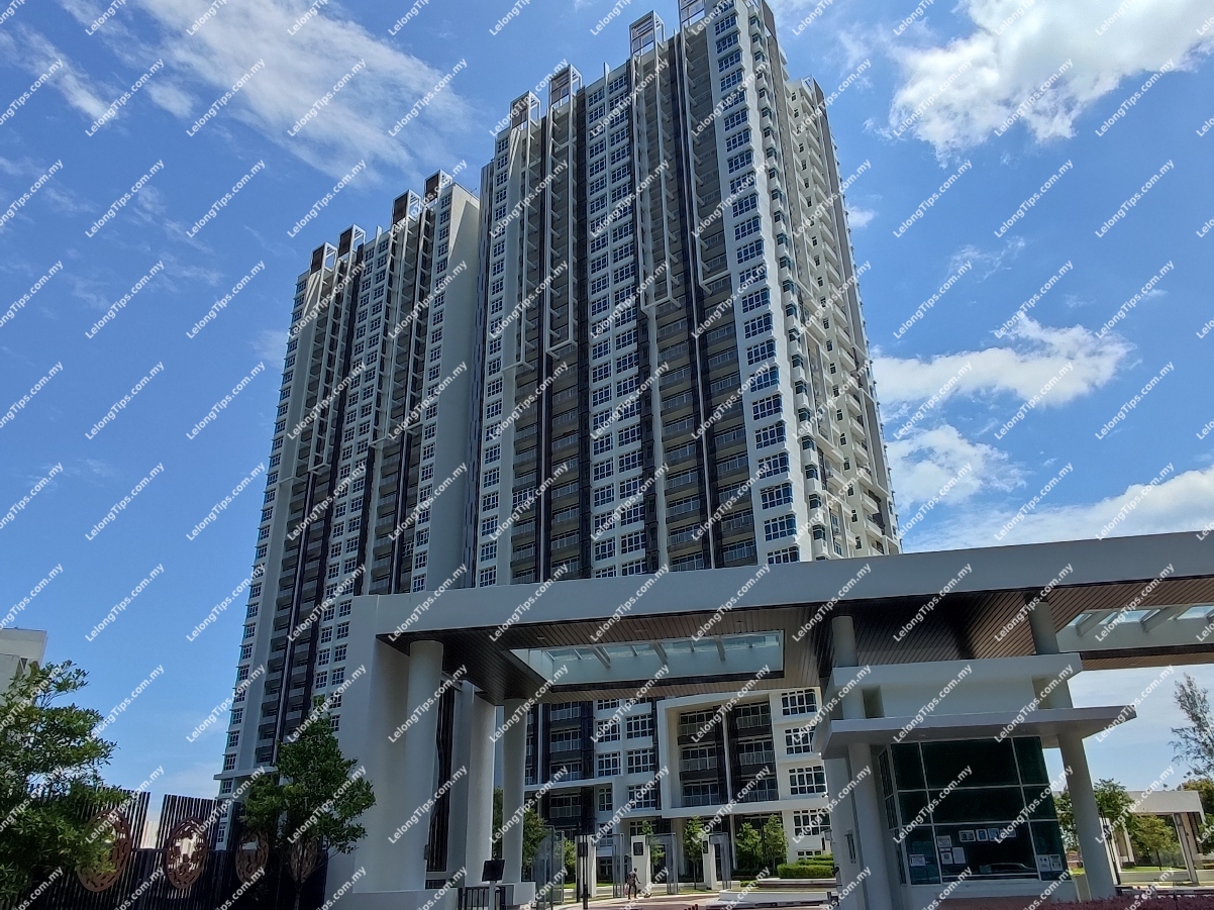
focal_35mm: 17
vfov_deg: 74.6
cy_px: 429
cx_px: 618
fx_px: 596
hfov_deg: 91.0
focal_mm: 1.65
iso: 50
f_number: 2.2
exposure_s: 1/1156
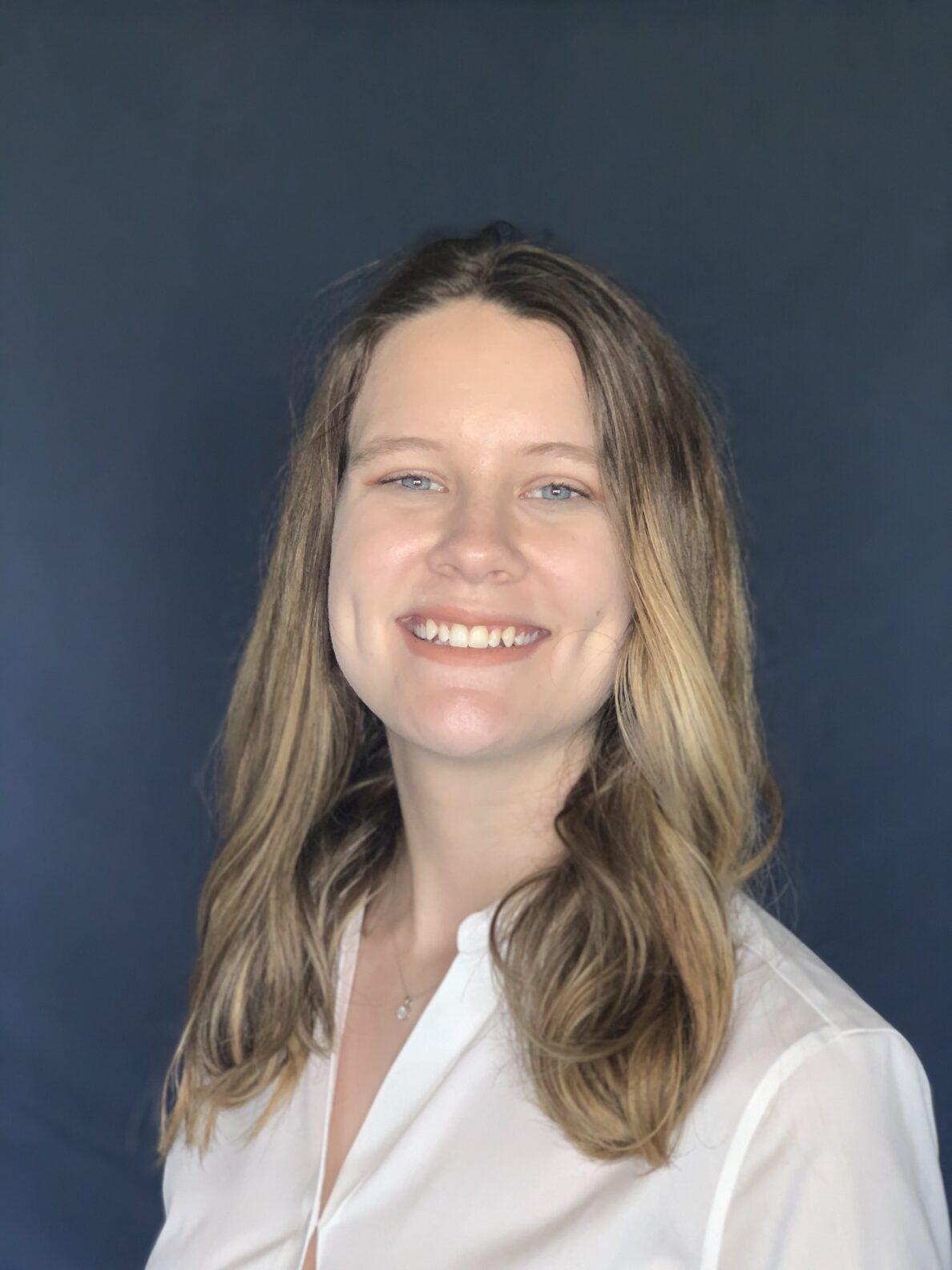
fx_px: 1907
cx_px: 476
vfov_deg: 36.8
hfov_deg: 28.0
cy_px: 635
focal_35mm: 52
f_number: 2.4
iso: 125
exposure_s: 1/60
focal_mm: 6
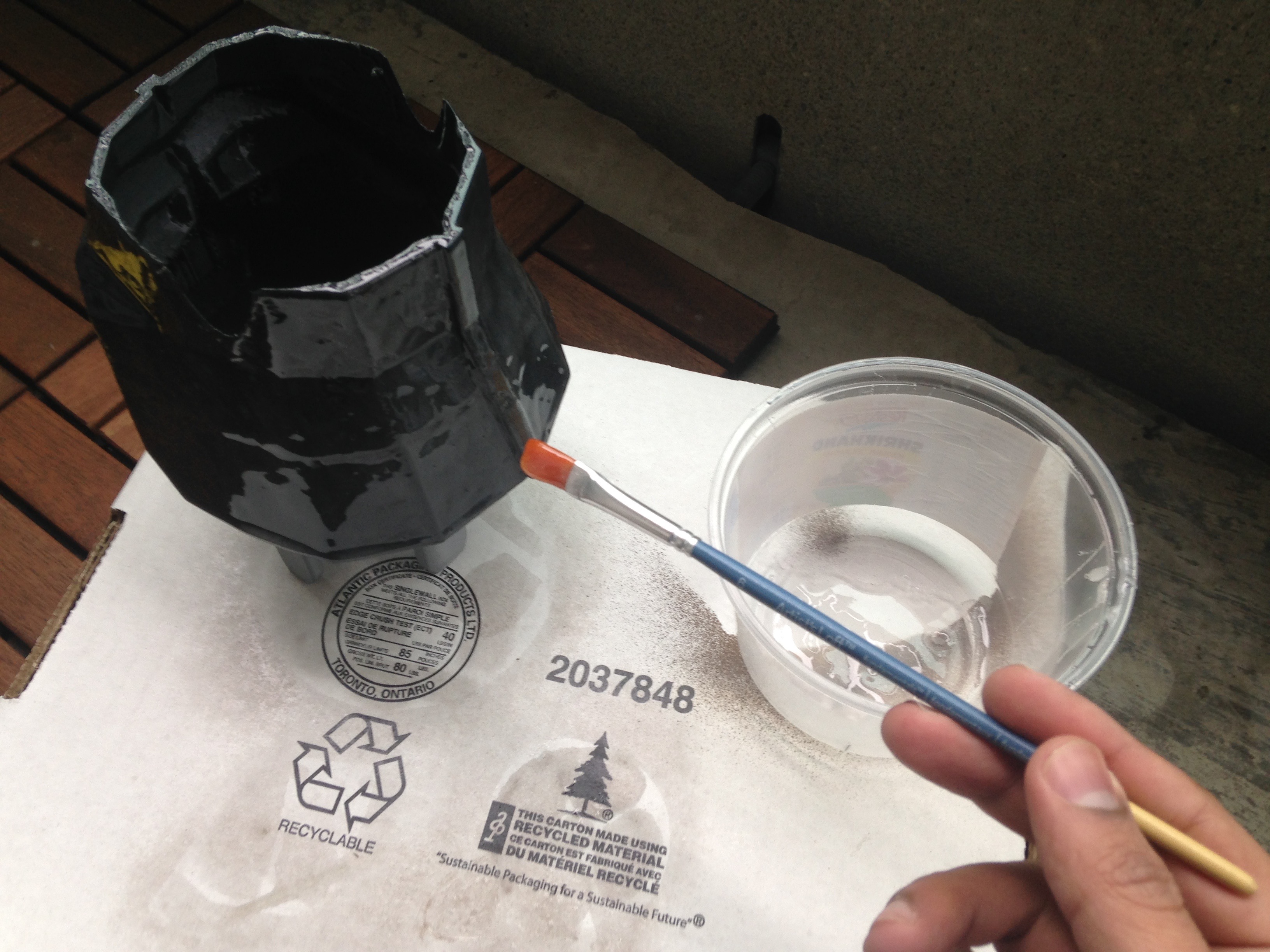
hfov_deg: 55.4
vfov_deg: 42.9
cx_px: 635
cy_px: 476
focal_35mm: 33
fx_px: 1211
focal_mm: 4.12
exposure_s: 1/60
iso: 50
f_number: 2.4
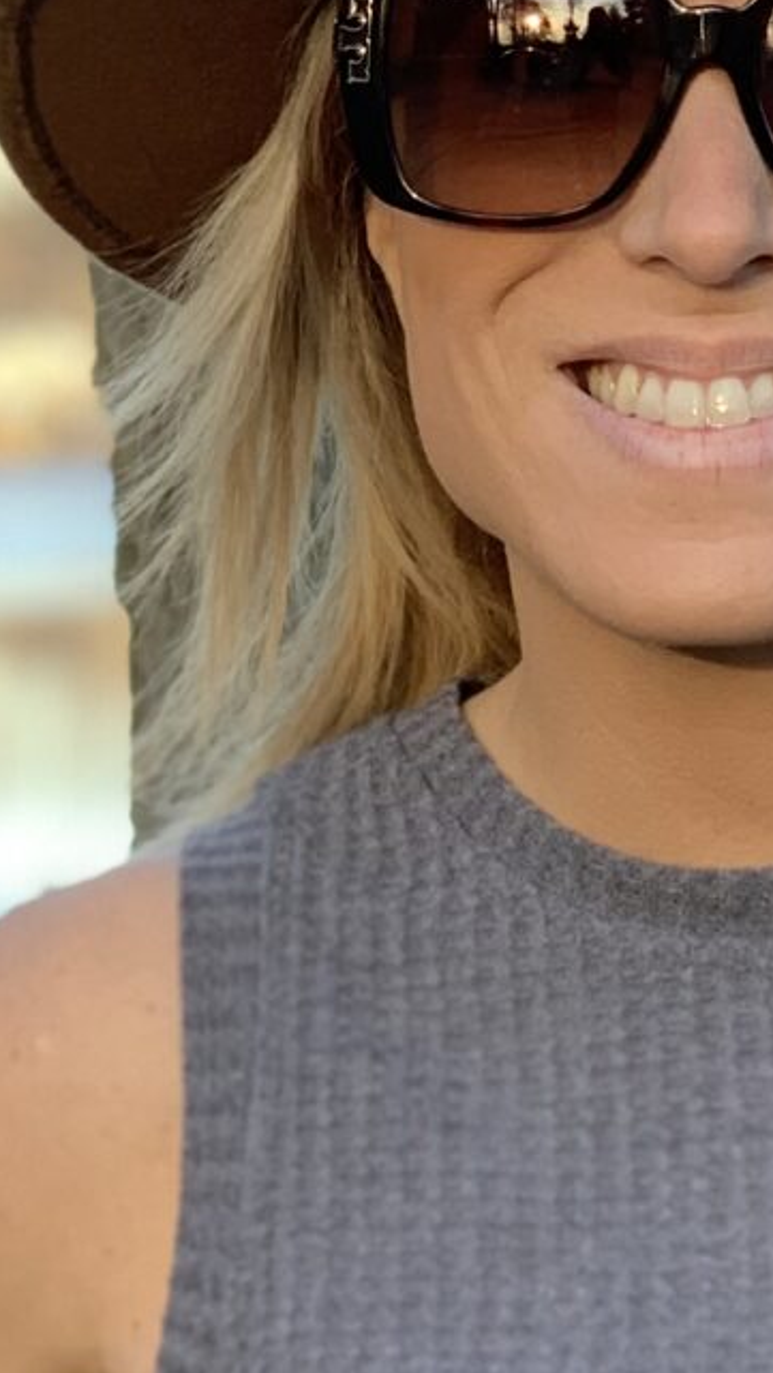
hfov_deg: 6.7
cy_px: 1463
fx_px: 6589
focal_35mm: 181
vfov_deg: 11.7
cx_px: 608
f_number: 2.4
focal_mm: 6
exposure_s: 1/122
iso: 50
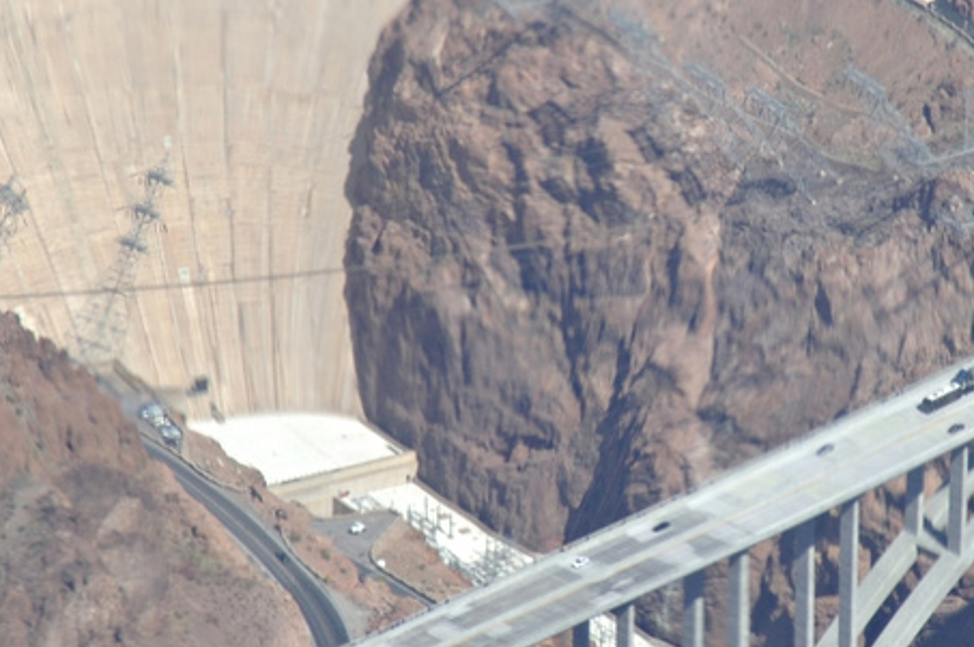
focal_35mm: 458
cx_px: 677
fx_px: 12372
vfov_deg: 3.0
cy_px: 277
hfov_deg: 4.5
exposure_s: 1/250
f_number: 9
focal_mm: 85
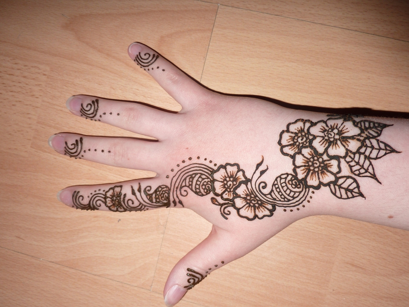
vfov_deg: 51.3
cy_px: 159
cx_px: 218
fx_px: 319
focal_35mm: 27
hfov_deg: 65.3
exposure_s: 1/125
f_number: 3.3
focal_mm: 4.1
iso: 100
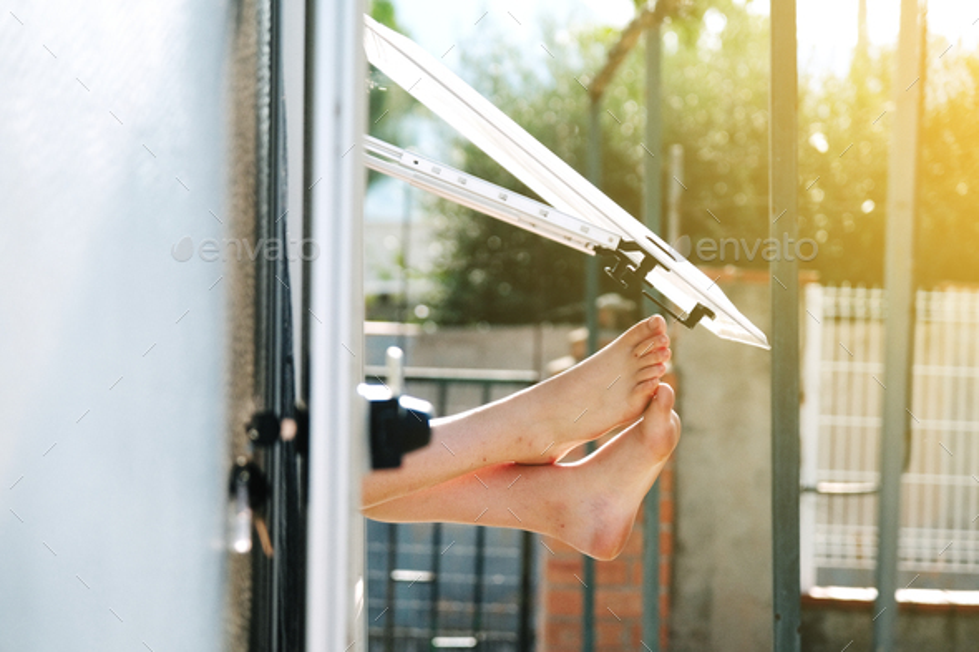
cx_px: 490
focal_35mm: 120
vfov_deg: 11.4
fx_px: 3262
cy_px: 326
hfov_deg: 17.1
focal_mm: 80
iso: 160
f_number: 4
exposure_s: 1/1000
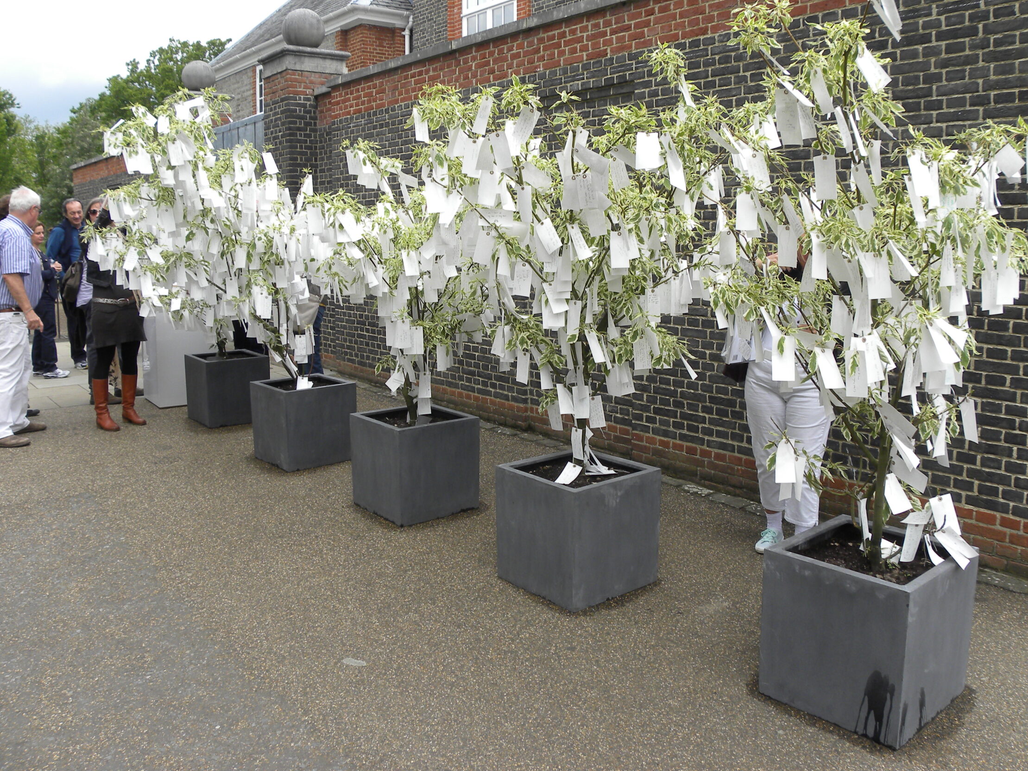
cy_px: 334
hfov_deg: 59.9
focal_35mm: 30
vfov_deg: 46.7
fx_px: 891
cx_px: 534
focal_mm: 4.6
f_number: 4
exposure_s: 1/117
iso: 64
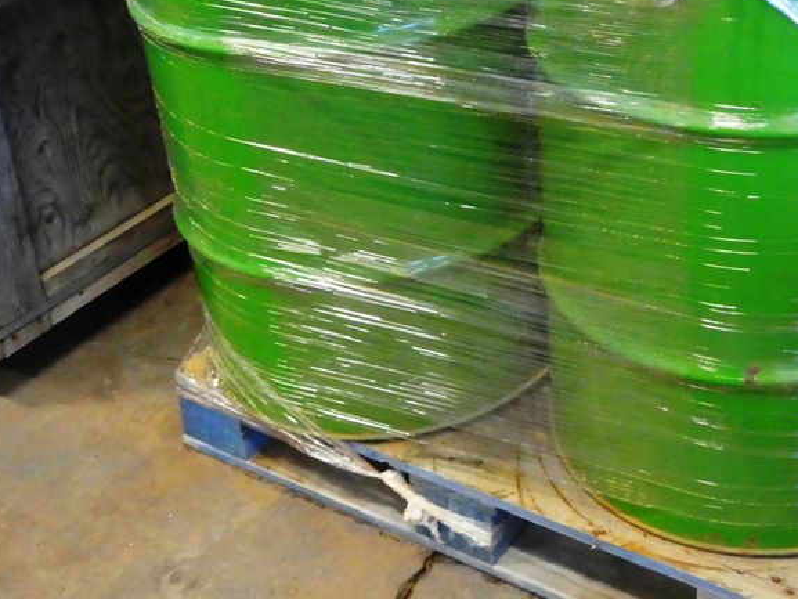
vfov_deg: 26.1
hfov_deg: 34.3
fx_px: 1268
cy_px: 123
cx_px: 588
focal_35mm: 55
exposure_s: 1/80
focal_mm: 5.4
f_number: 3.5
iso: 1600
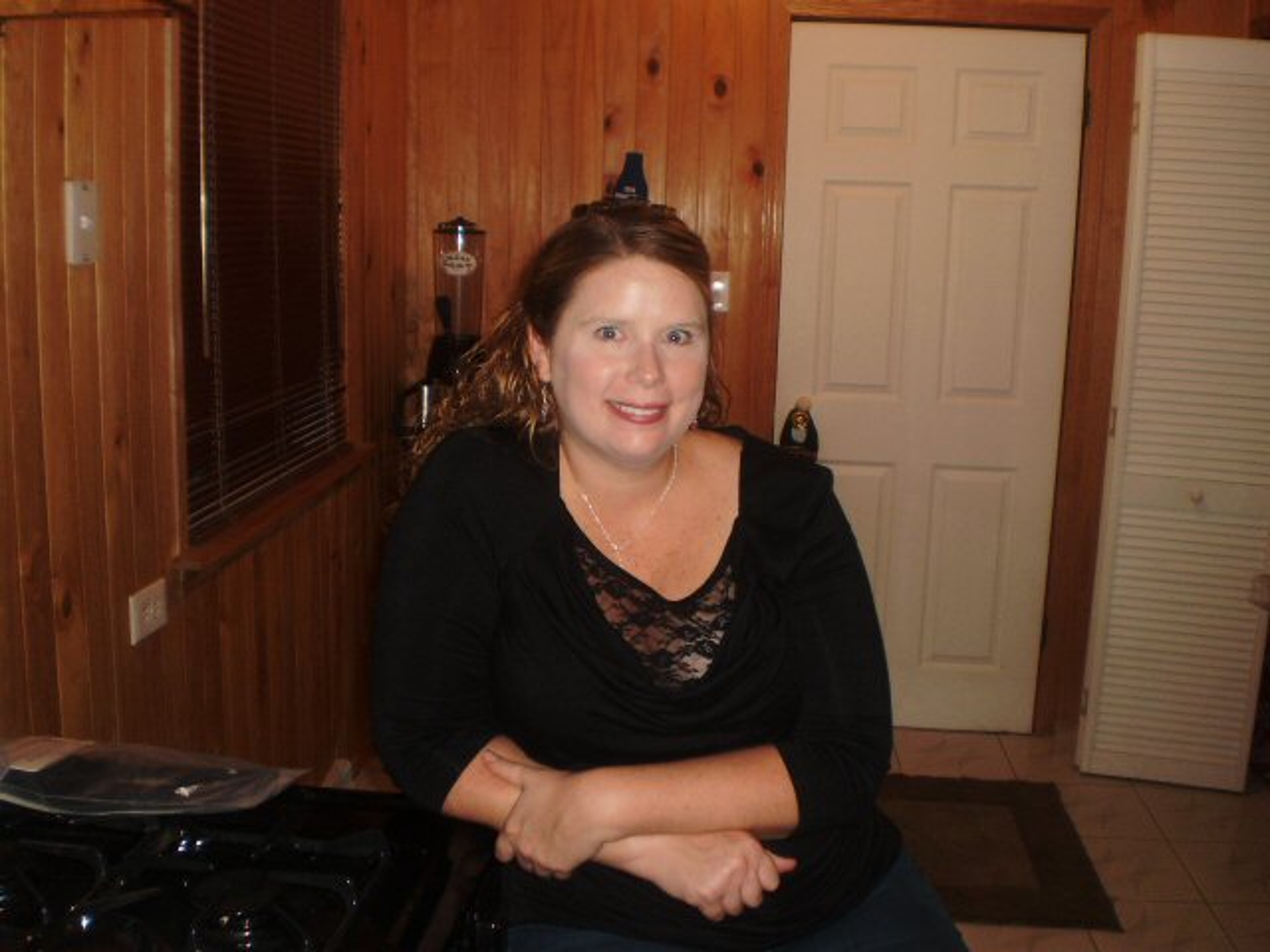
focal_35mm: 36
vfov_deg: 39.7
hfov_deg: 51.4
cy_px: 476
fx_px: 1321
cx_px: 635
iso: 64
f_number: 3.1
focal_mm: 6.3
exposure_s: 1/30
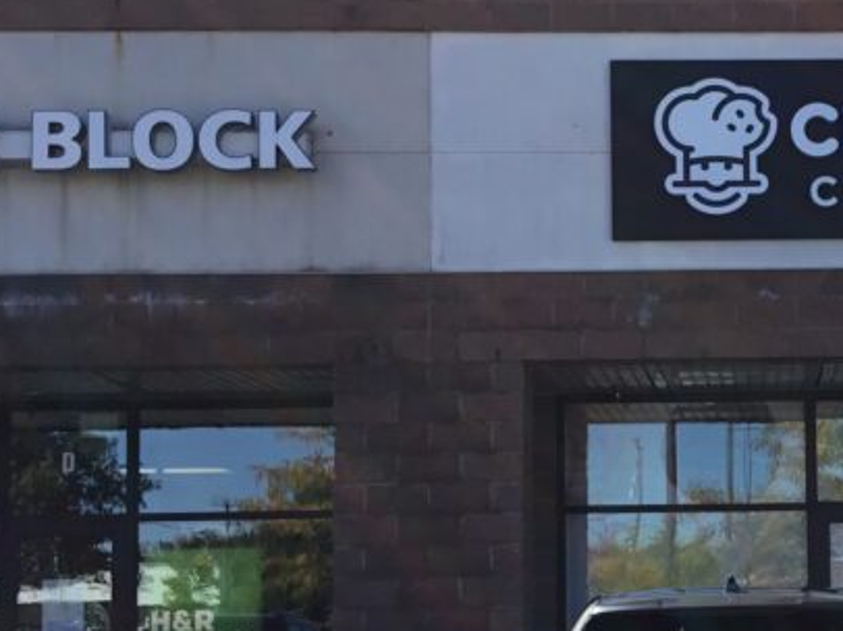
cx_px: 864
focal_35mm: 84
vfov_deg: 17.5
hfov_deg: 22.3
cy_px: 447
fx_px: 2044
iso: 25
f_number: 2.4
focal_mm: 3.3
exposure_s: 1/691
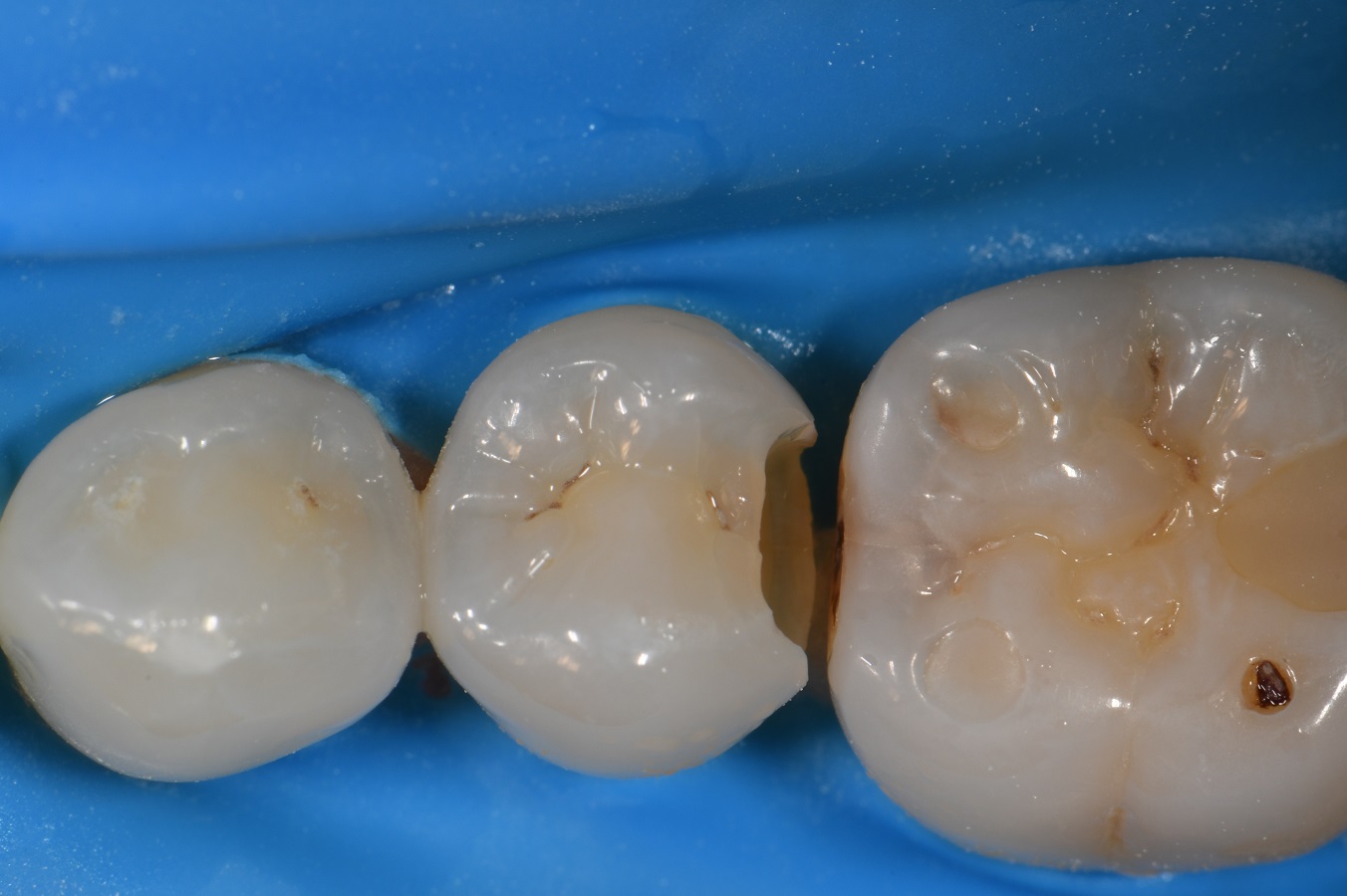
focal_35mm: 157
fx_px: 5871
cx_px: 674
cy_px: 448
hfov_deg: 13.1
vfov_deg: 8.7
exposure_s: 1/160
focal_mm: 105
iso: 200
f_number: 32
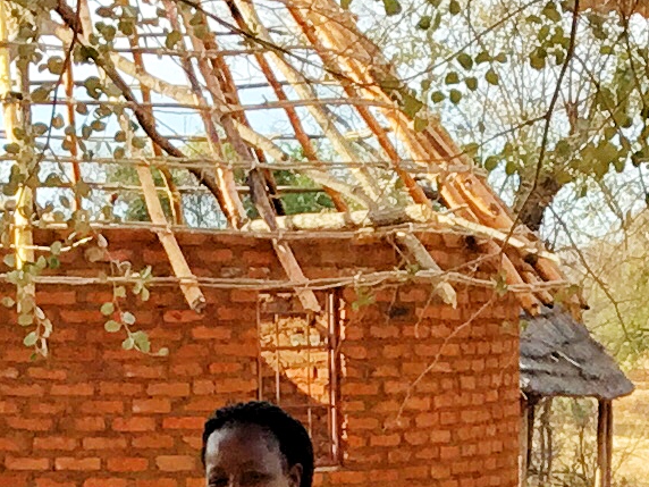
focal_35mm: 177
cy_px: 1055
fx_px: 3318
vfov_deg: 7.9
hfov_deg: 11.2
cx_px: 431
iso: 25
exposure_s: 1/375
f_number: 2.4
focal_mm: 3.3
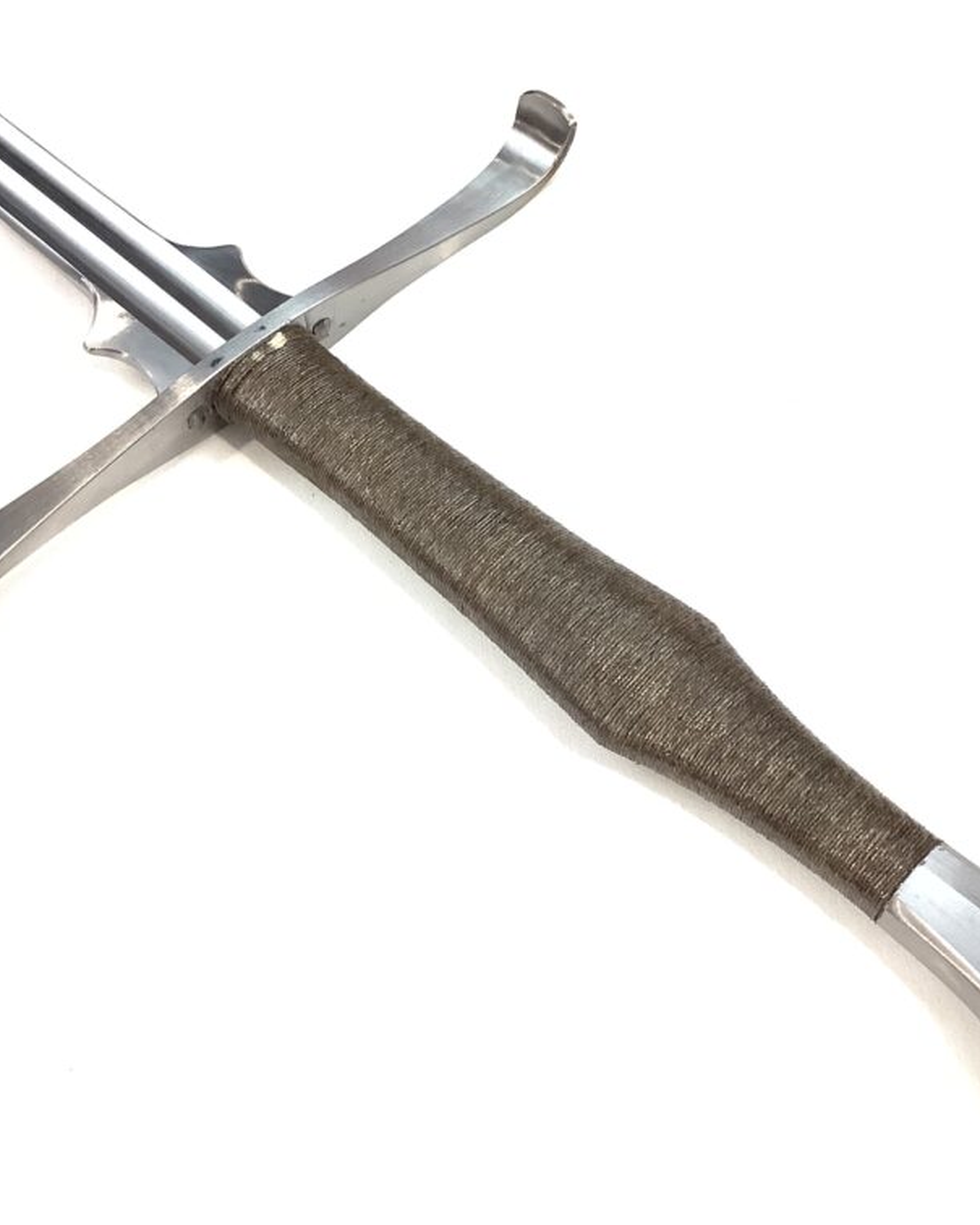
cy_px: 606
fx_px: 1486
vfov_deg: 44.8
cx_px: 554
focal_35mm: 41
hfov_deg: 36.4
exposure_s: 1/60
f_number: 2.4
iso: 200
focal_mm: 3.3
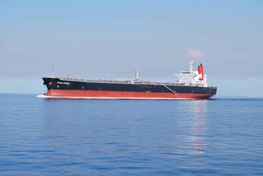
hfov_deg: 24.6
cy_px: 88
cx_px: 132
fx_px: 604
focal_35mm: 82
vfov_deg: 16.6
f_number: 9
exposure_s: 1/320
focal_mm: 55
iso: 100
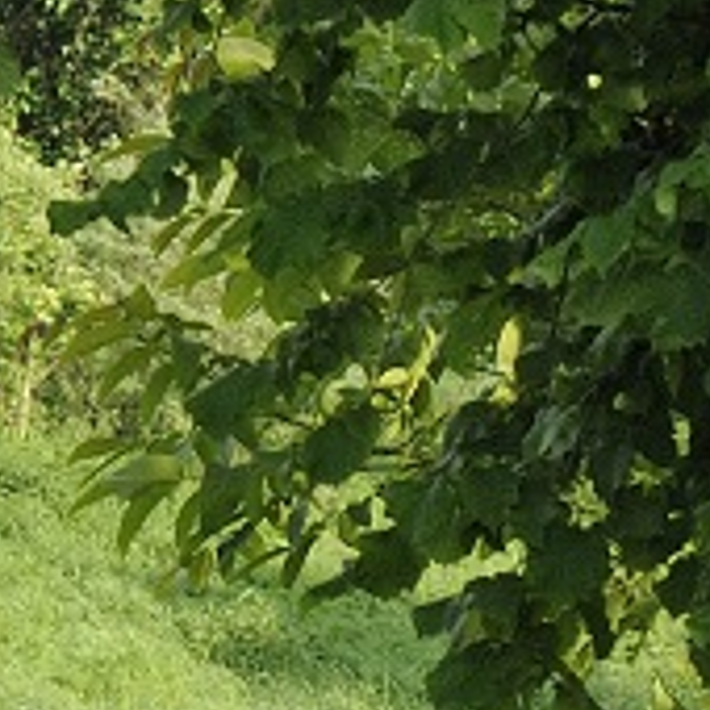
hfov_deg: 2.2
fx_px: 18263
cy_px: 1057
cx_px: -334
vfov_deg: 2.2
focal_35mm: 787
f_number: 8
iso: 200
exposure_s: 1/125
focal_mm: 70
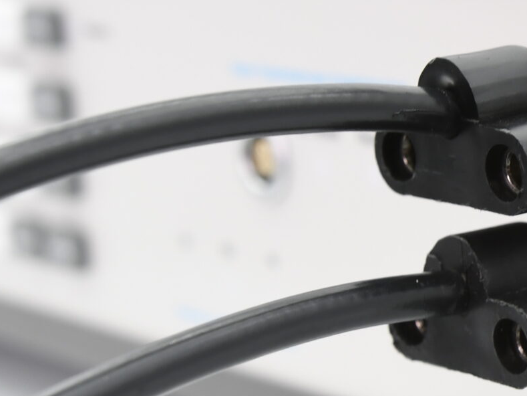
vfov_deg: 11.3
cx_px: 739
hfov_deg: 14.3
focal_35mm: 131
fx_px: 1995
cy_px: 244
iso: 400
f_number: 4.5
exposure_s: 1/80
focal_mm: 28
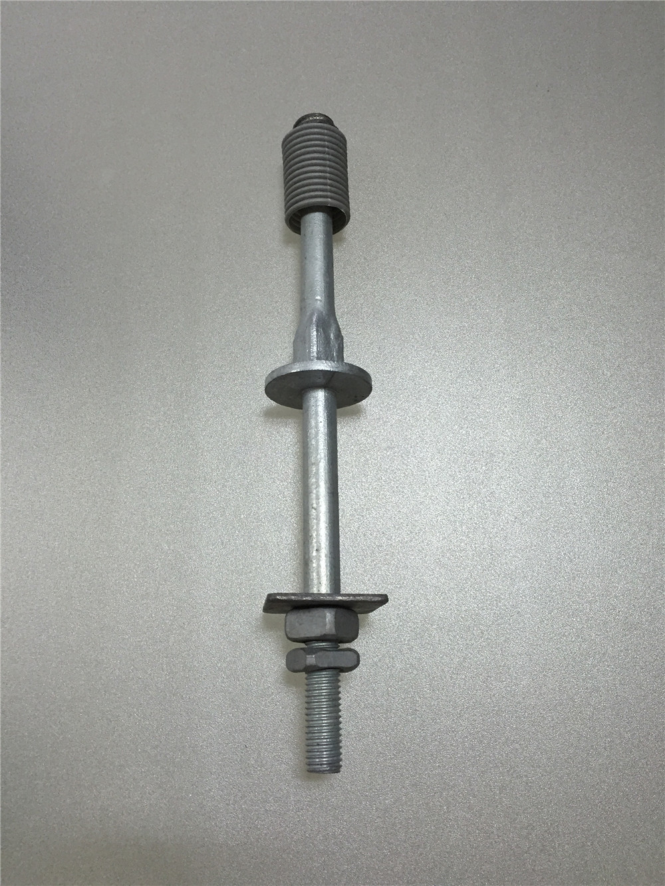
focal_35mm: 29
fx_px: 743
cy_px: 443
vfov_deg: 61.7
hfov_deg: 48.2
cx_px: 332
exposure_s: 1/33
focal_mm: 4.15
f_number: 2.2
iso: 160
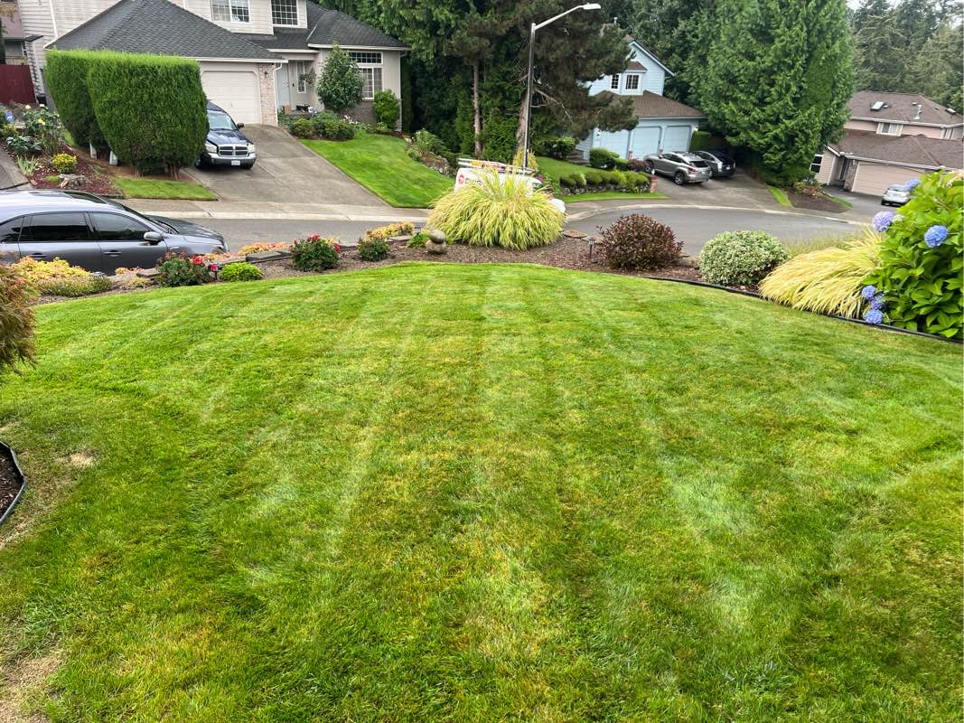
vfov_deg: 53.1
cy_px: 362
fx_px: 724
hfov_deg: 67.3
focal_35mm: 26
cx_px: 482
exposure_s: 1/290
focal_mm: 5.7
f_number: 1.5
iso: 40
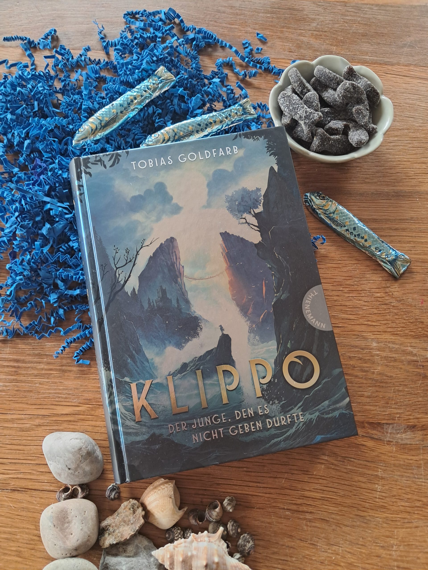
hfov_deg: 51.4
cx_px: 214
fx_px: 445
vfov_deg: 65.3
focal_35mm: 27
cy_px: 285
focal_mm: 4
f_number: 1.8
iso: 320
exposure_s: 1/33
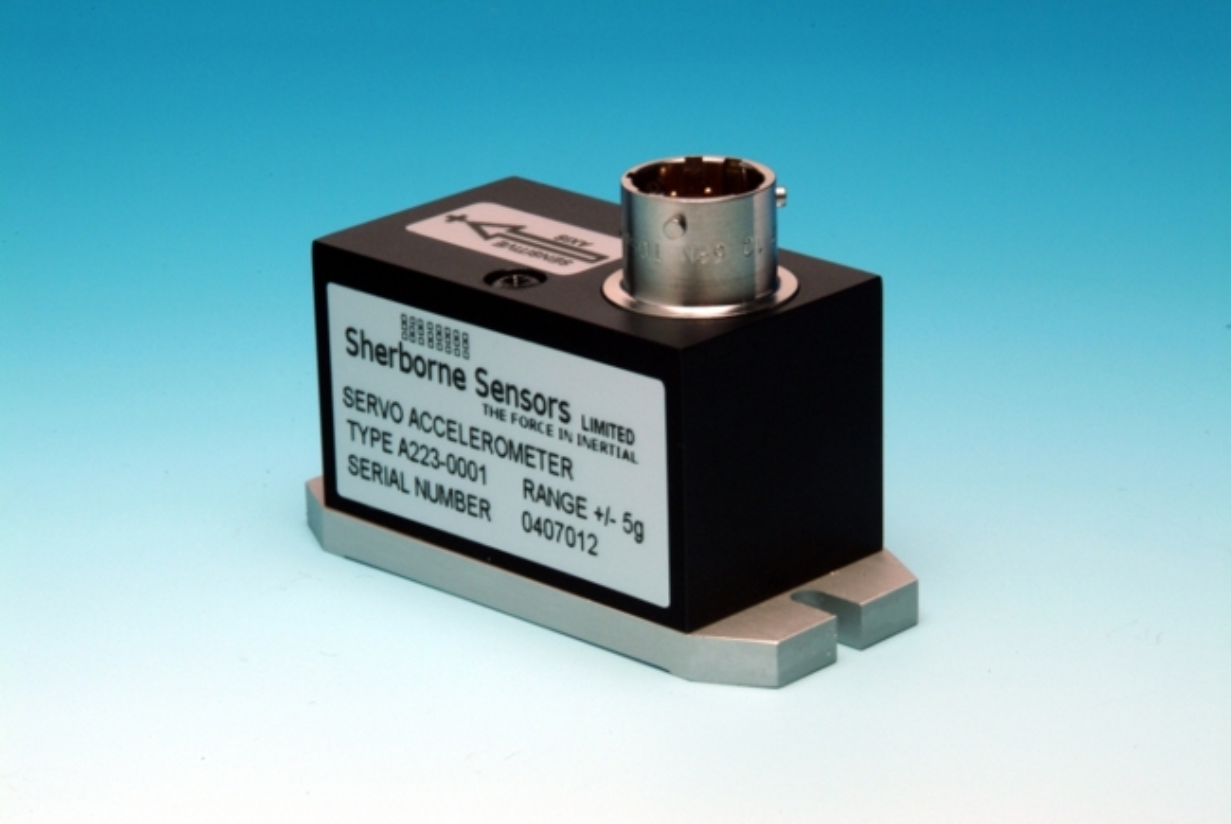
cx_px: 616
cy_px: 412
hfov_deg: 13.0
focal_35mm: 158
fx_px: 5392
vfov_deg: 8.7
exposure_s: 1/125
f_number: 27
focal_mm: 105
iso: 200
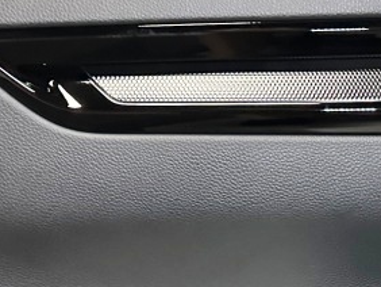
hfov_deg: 21.1
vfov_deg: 16.1
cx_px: 444
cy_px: 374
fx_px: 958
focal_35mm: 87
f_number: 1.78
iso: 800
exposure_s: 1/60
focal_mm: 6.86
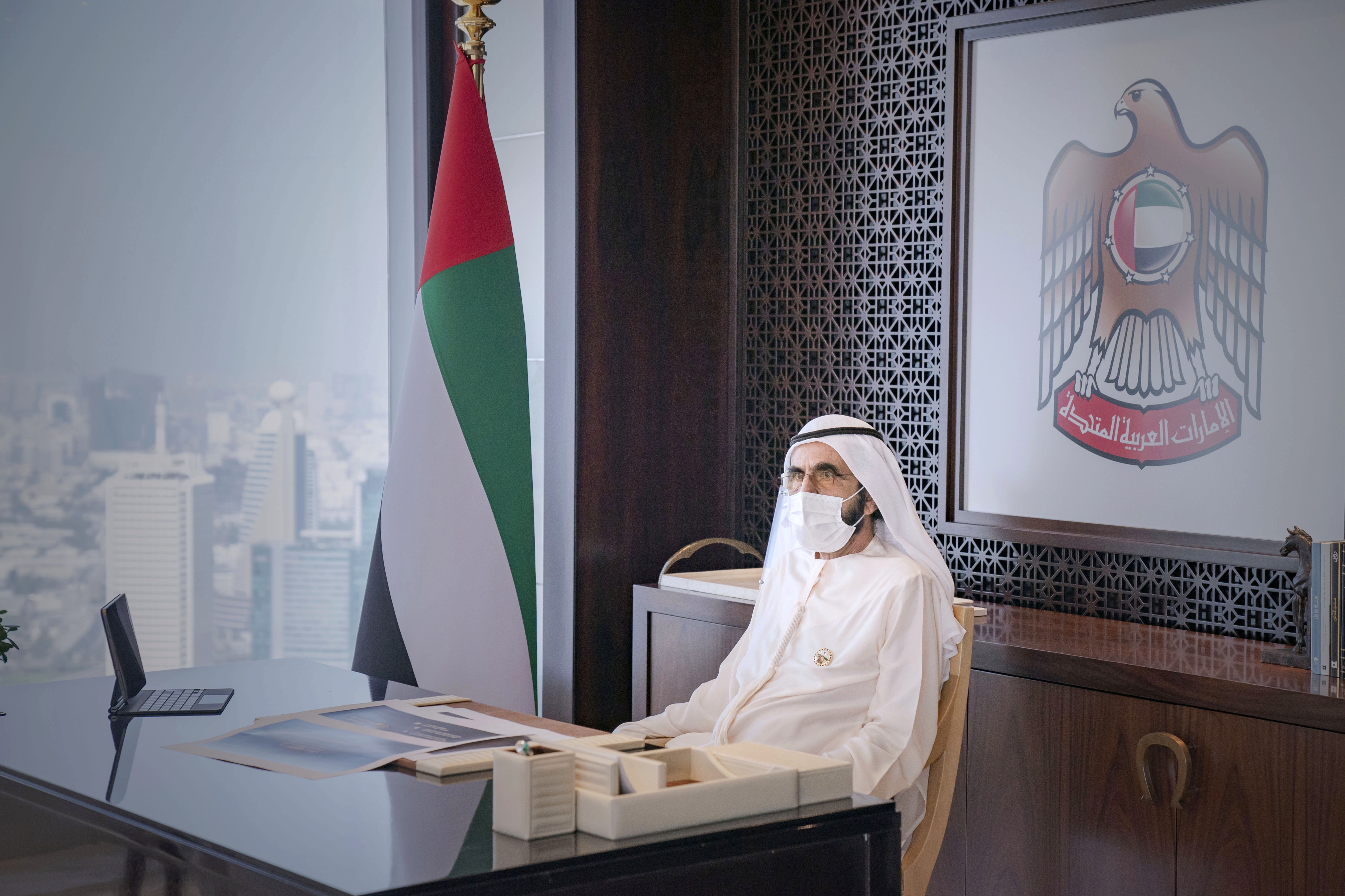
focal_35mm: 57
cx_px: 672
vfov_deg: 23.8
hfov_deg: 35.1
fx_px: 2129
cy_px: 448
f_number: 4
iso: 1250
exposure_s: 1/200
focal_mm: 57
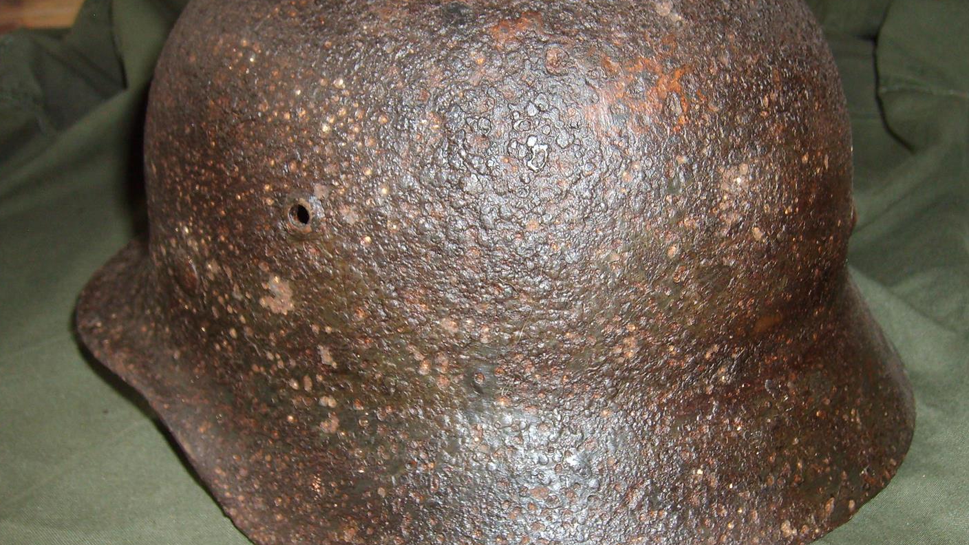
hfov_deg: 51.6
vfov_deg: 30.4
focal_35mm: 39
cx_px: 486
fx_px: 1002
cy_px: 252
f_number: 2.8
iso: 100
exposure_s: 1/45
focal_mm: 5.8
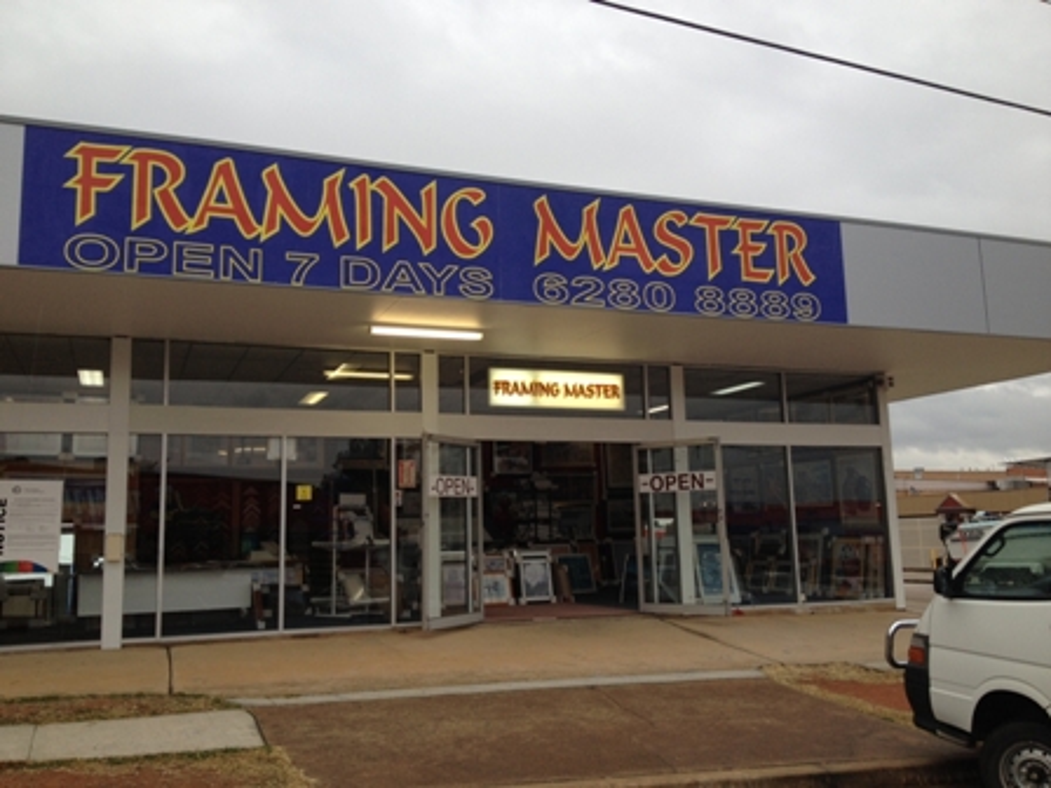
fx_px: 1063
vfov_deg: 40.7
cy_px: 394
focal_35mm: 35
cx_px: 526
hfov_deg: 52.6
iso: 50
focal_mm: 4.28
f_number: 2.4
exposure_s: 1/130
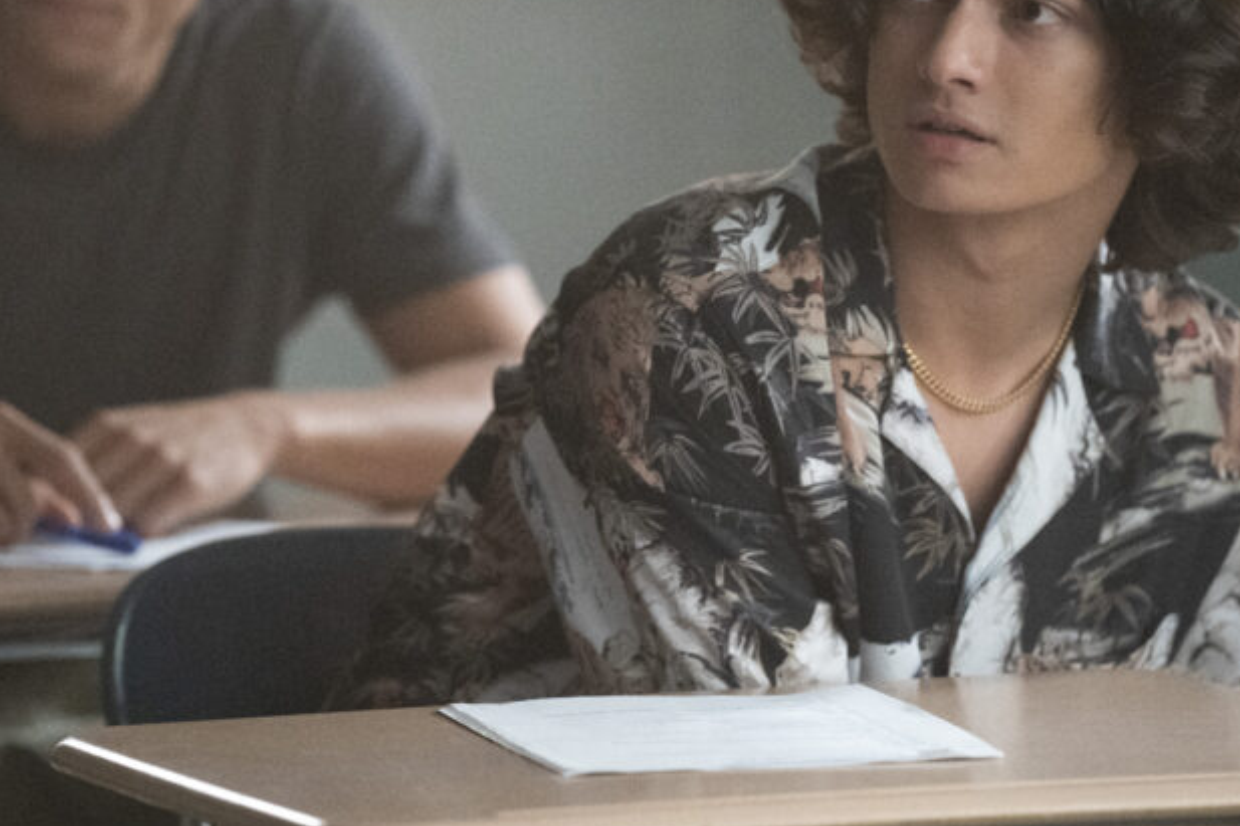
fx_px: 9297
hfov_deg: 7.6
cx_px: 599
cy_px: 316
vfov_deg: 5.1
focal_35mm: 270
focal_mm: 185
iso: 16000
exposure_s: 1/160
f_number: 3.2
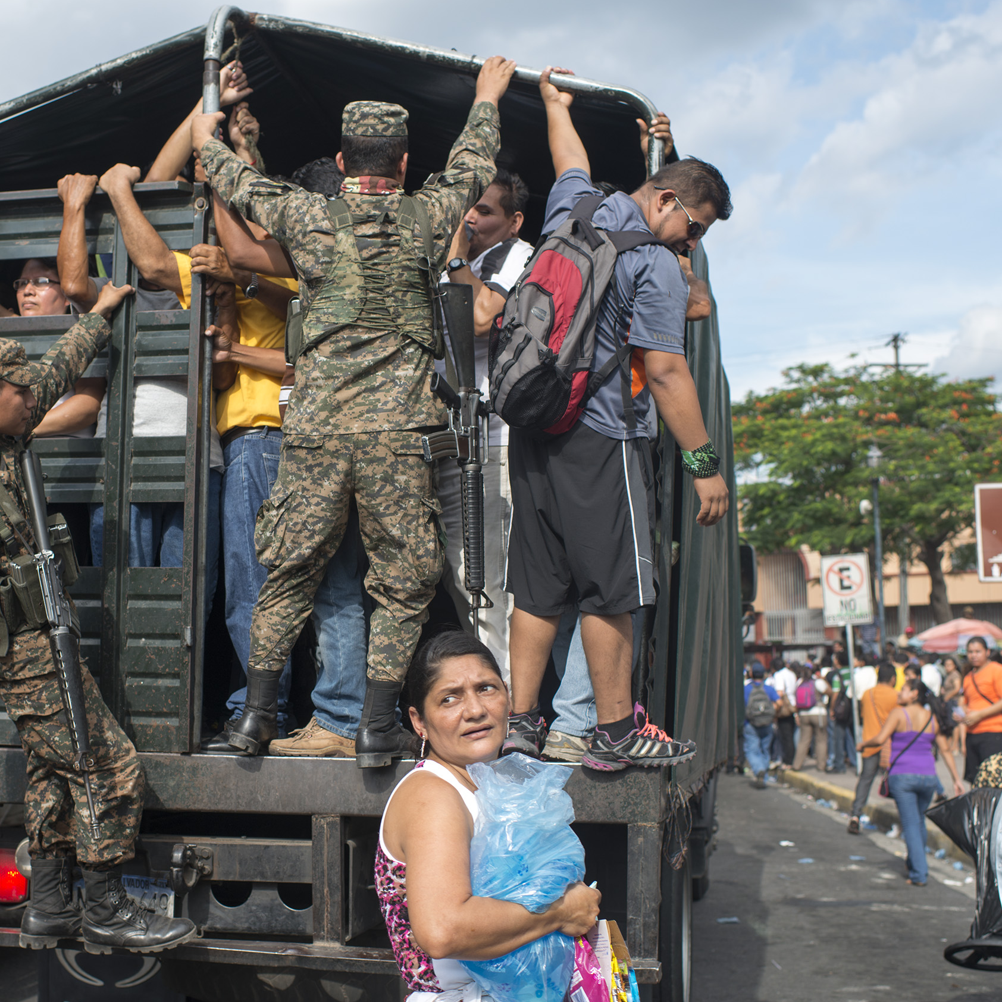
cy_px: 570
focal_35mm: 53
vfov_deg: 32.2
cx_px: 307
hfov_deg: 31.9
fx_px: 1736
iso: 100
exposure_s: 1/400
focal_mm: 35
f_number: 4.5
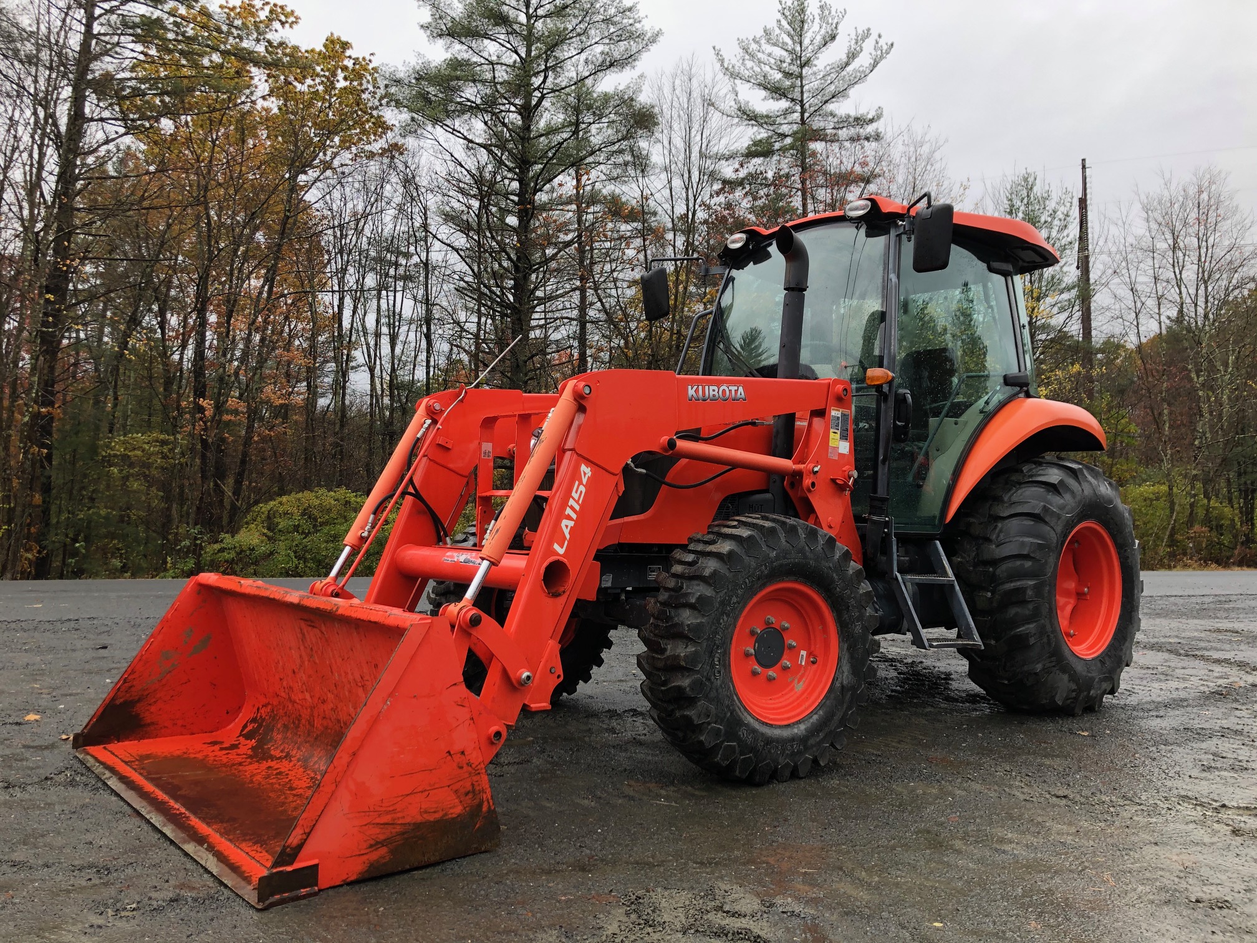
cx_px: 628
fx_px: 1017
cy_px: 472
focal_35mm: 28
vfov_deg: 49.7
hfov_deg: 63.4
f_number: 1.8
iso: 20
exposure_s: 1/281
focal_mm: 3.99
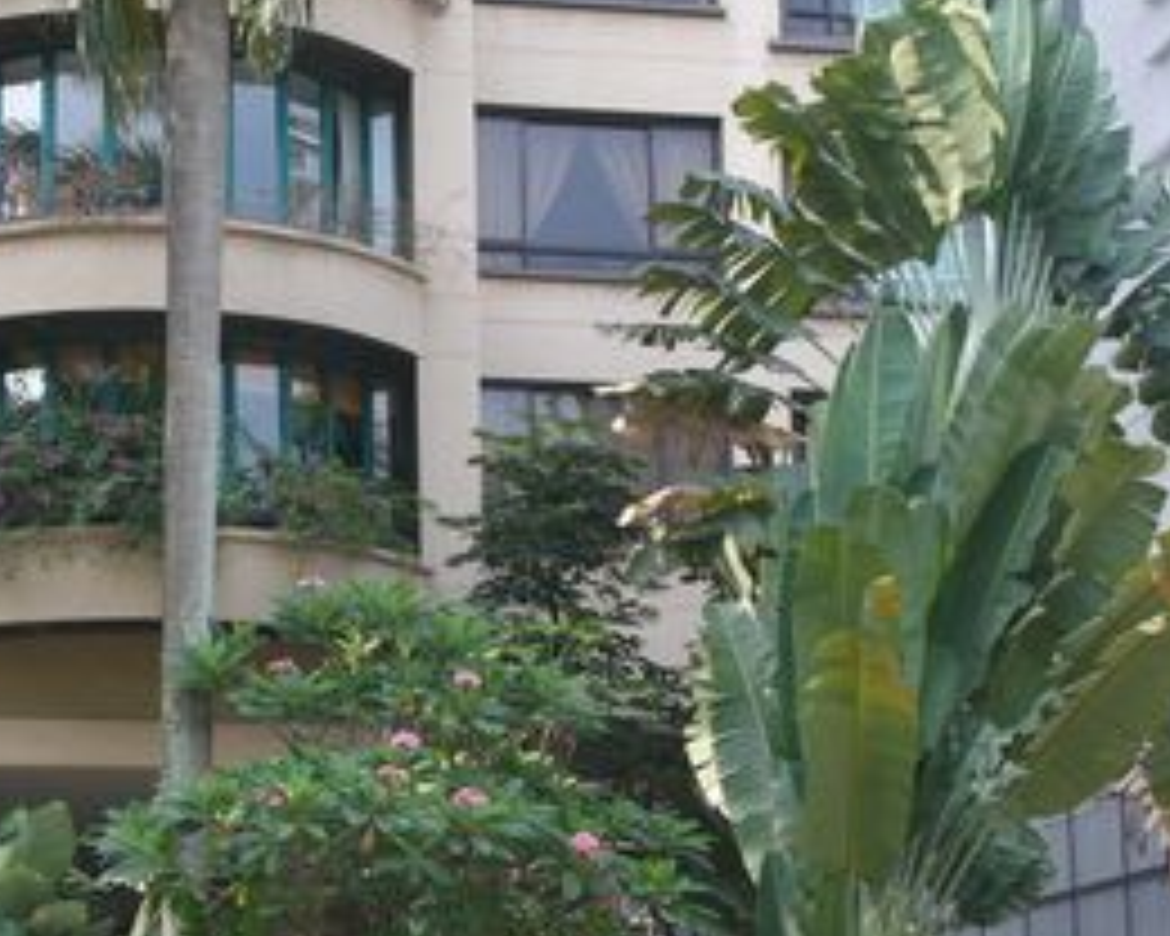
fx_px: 2251
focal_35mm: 65
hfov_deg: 28.4
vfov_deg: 22.8
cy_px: 868
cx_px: 200
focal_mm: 20
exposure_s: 1/60
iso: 100
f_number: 5.6
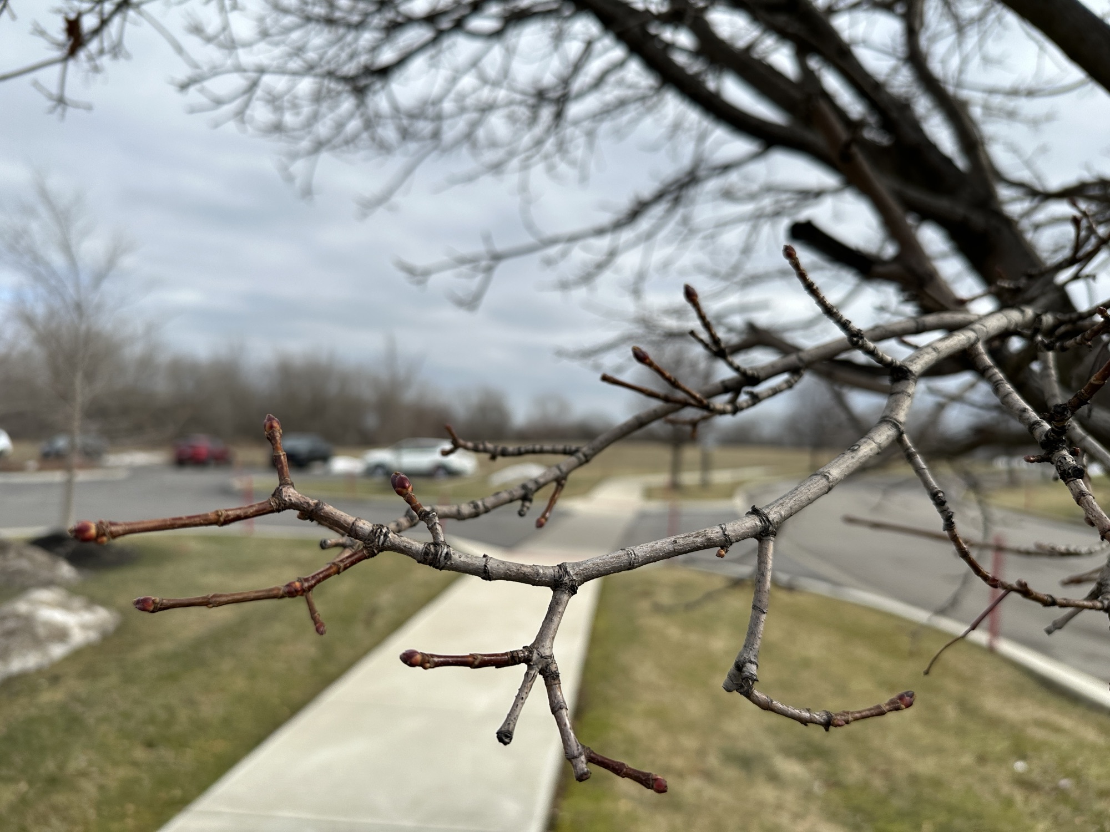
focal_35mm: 24
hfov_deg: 71.6
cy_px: 416
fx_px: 770
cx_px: 555
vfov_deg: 56.8
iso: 80
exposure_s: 1/2967
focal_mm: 6.86
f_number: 1.78
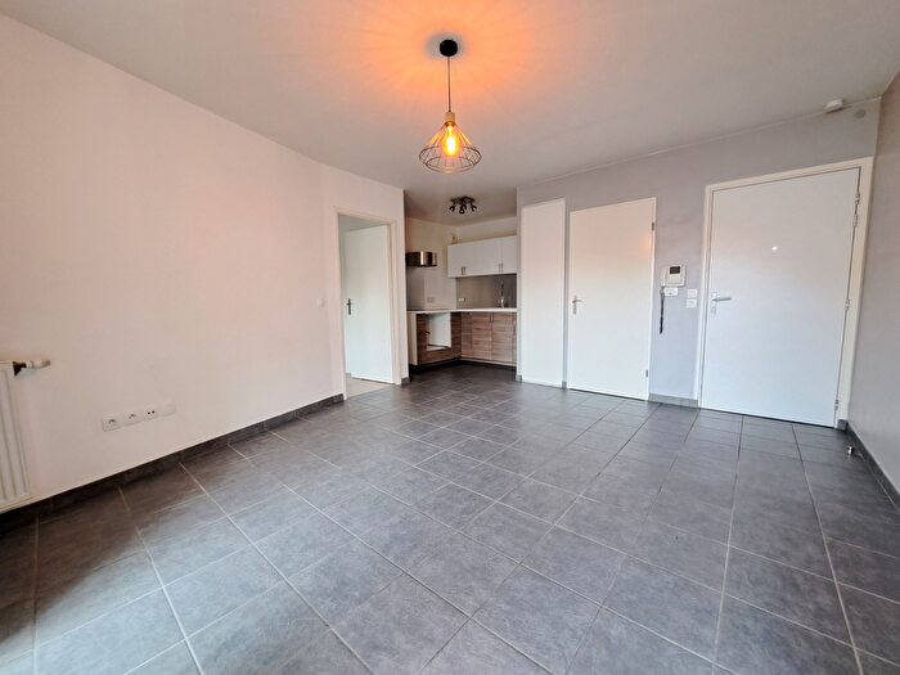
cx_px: 450
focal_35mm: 13
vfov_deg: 89.9
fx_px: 338
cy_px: 338
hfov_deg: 106.2
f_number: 2.2
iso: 320
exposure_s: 1/25
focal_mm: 1.74
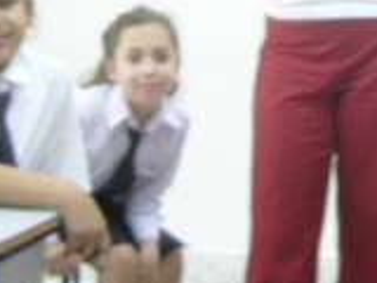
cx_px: 358
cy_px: -116
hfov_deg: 13.9
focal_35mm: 140
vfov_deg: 10.3
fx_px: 1525
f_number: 2.8
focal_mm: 5.8
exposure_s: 1/8
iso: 50
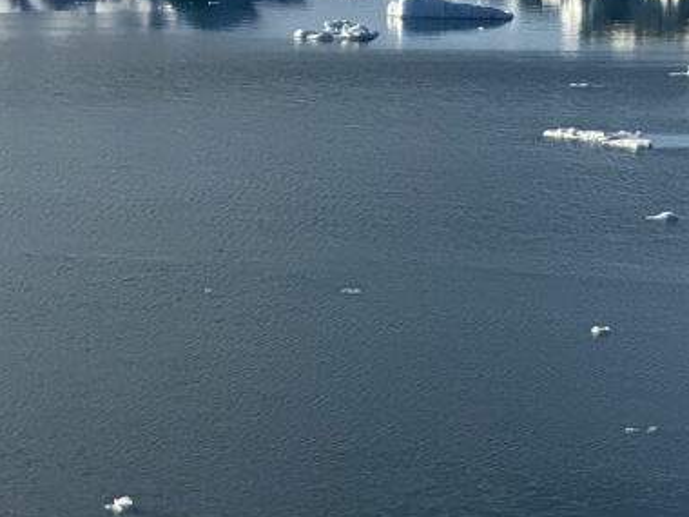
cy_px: -405
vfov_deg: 6.9
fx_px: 4180
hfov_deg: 9.4
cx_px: 286
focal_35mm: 210
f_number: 2
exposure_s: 1/2083
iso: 20
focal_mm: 6
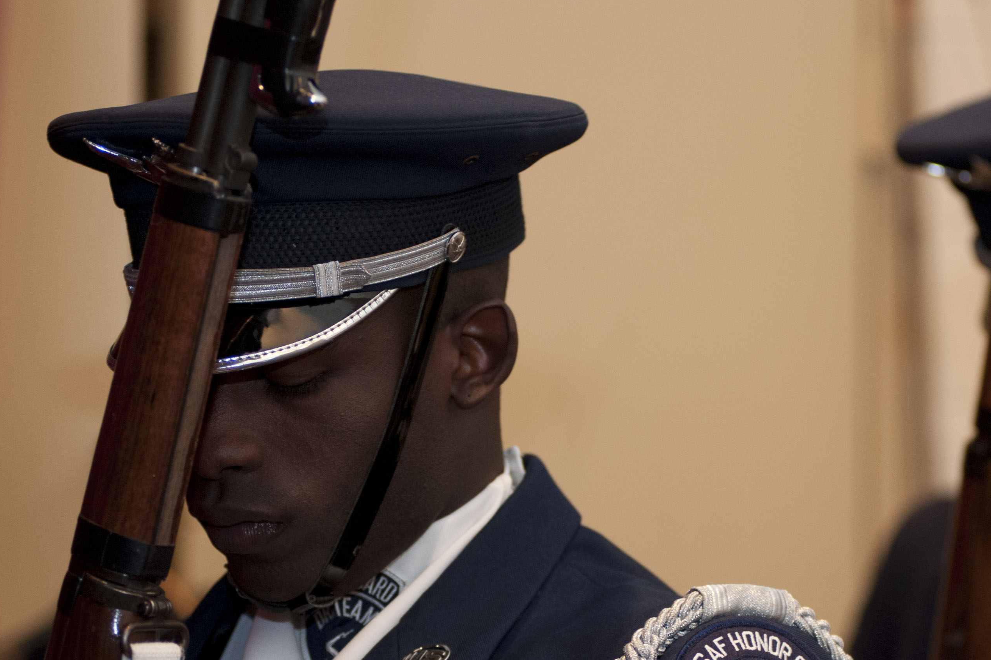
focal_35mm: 134
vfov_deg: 10.2
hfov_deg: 15.3
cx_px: 682
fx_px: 3686
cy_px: 445
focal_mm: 80
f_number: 3.2
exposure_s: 1/80
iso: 2000
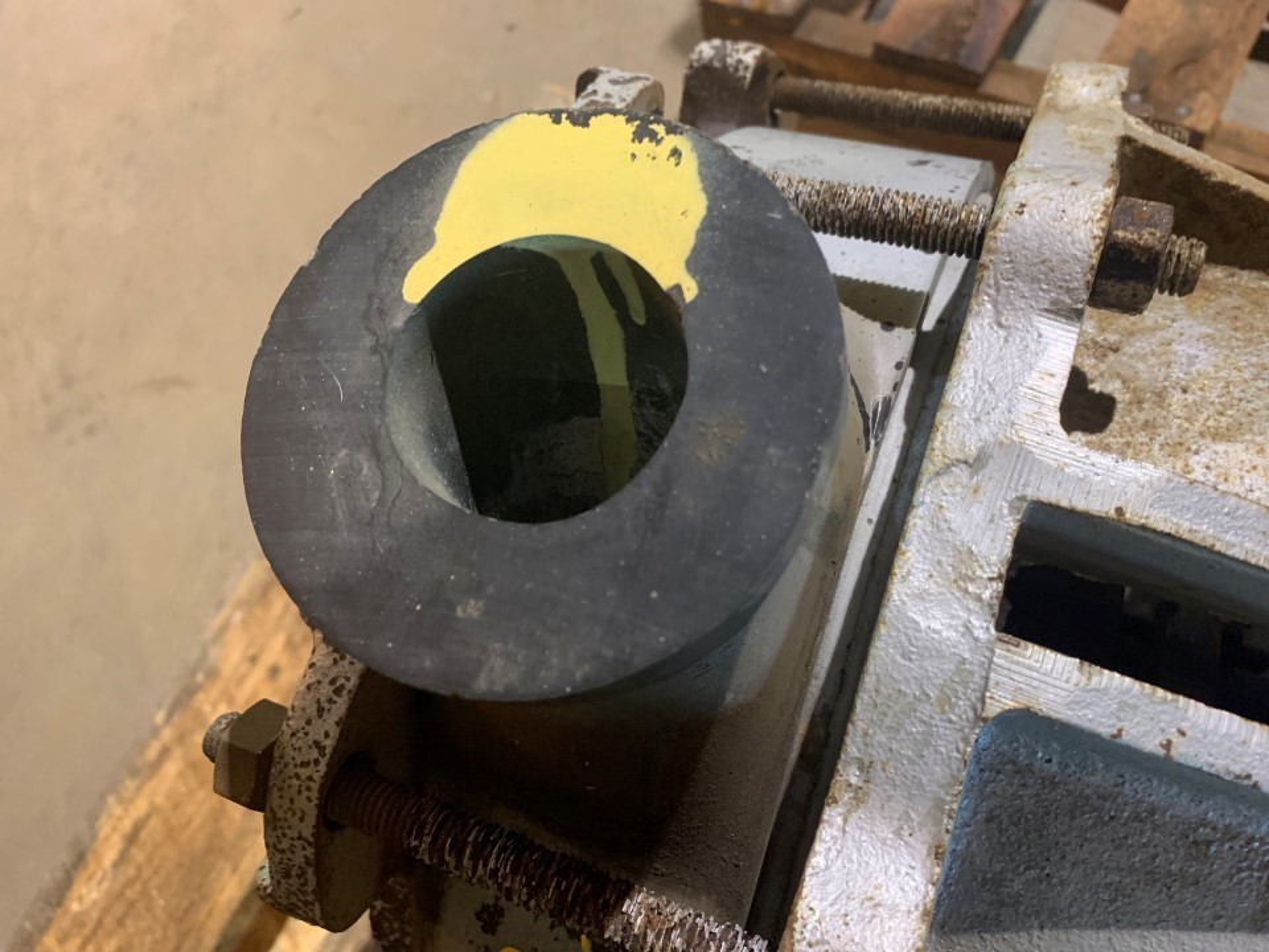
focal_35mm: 26
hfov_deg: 67.3
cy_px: 476
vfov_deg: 53.1
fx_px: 953
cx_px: 634
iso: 250
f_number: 1.8
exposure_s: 1/60
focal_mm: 4.25
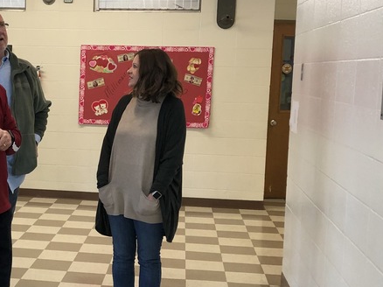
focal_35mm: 64
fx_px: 708
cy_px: 172
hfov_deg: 29.5
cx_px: 66
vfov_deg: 22.9
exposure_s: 1/30
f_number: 1.8
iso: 32
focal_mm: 3.99
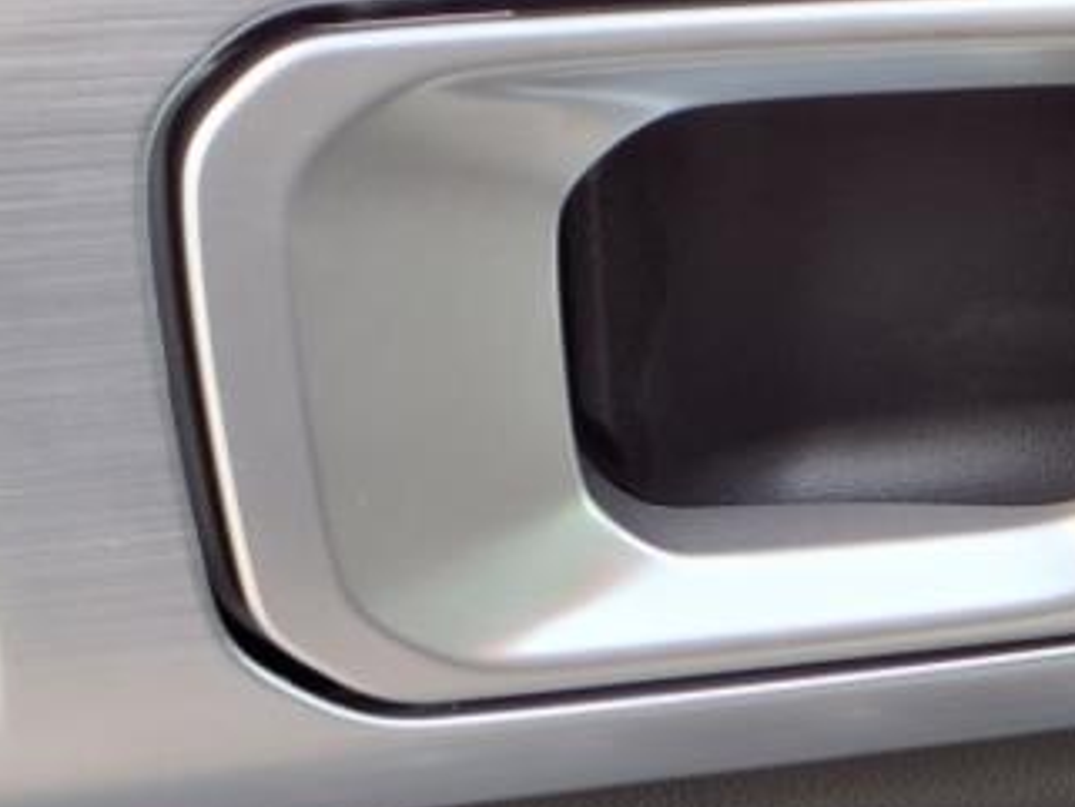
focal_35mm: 86
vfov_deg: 16.5
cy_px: 961
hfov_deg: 21.9
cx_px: 1095
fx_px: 2672
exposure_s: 1/128
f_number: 1.9
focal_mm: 3.58
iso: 40
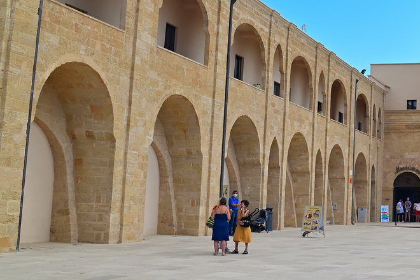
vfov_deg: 22.9
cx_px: 502
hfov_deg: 29.3
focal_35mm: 59
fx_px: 688
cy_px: 115
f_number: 8
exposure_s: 1/250
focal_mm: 24
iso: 200
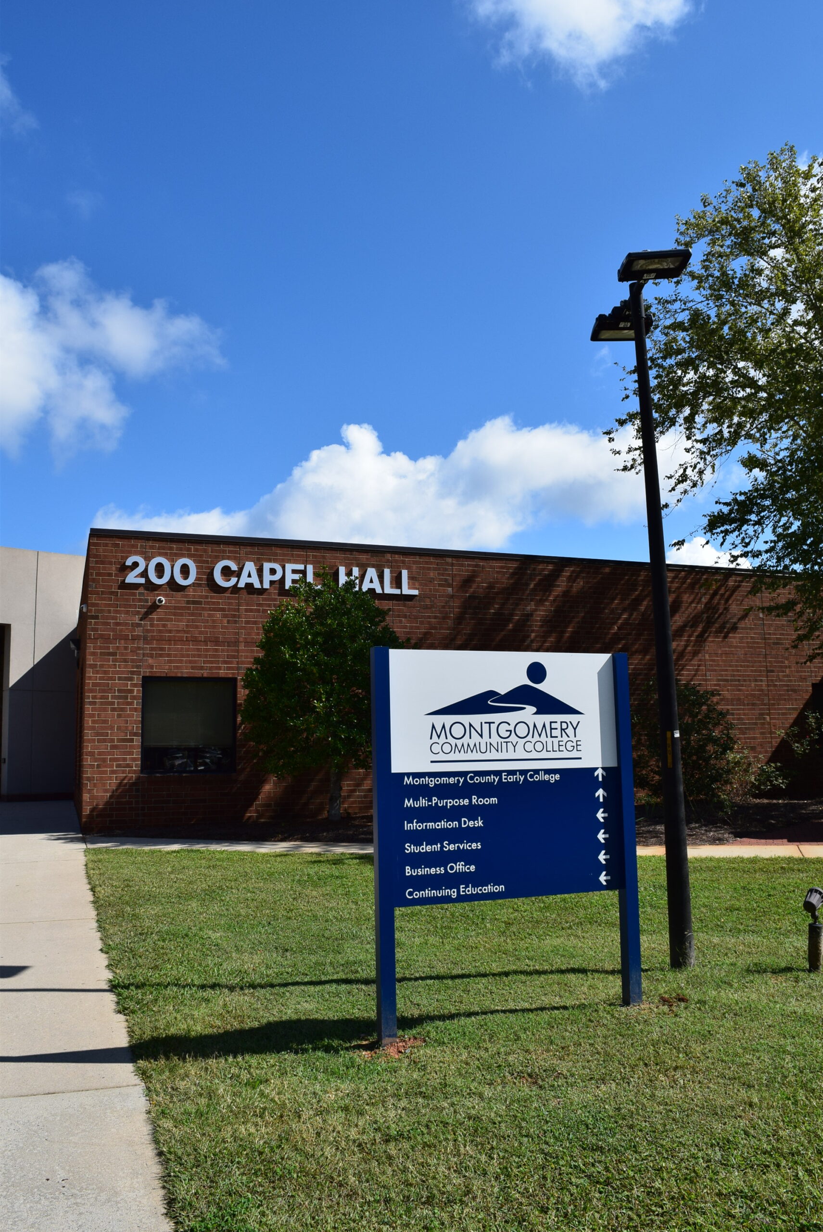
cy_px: 616
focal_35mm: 27
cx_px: 412
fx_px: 924
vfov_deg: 67.3
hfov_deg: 48.0
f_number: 11
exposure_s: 1/500
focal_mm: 18
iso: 360
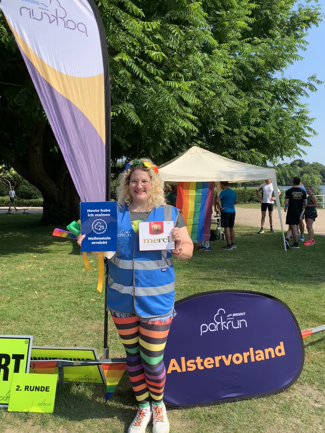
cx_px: 162
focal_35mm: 26
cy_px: 216
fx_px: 325
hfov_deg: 53.1
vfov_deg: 67.3
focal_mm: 4.25
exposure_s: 1/1748
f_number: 1.8
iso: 25
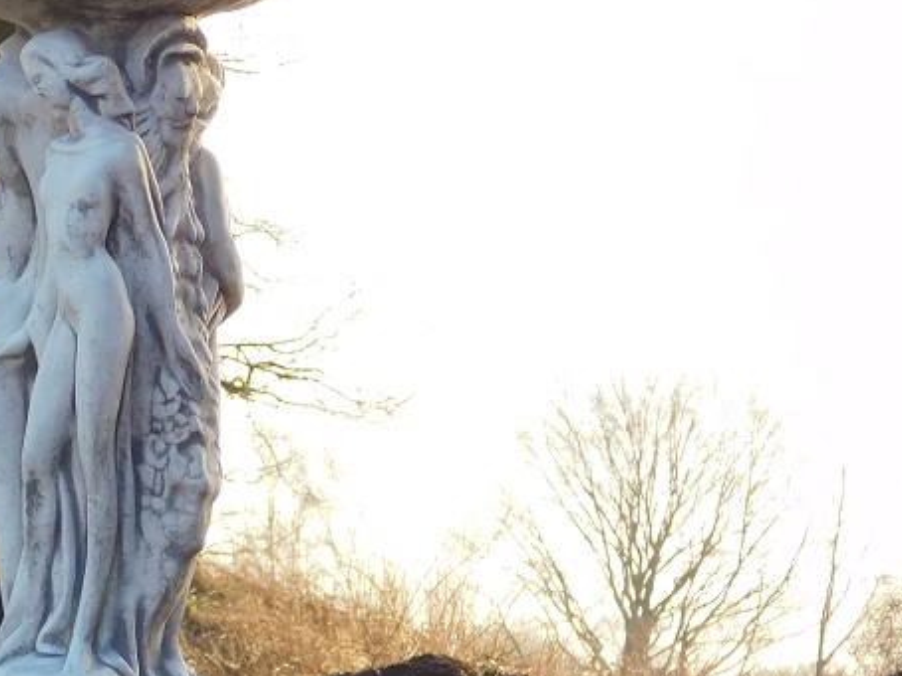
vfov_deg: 5.1
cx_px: 133
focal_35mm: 292
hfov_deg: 6.8
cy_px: 591
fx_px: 7605
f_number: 4.8
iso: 125
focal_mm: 20.3
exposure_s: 1/125
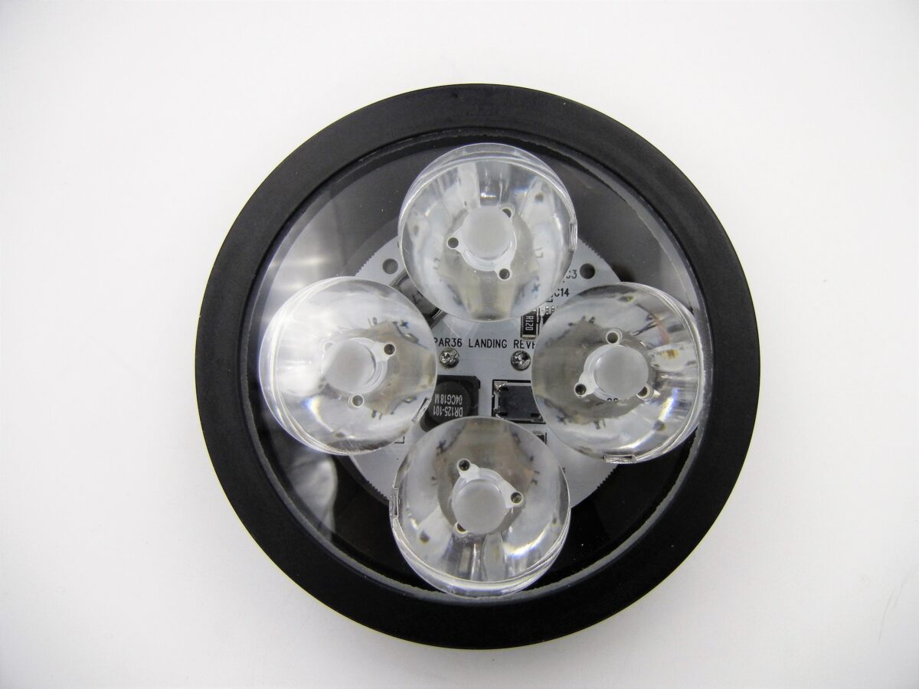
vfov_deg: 46.8
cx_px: 460
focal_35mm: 30
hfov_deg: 60.0
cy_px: 344
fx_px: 796
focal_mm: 5.4
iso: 400
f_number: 7
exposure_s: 1/386
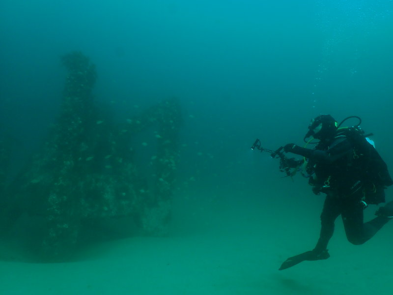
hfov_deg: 69.4
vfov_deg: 54.9
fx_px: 284
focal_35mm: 25
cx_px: 196
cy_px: 148
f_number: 2.8
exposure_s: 1/60
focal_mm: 4.5
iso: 200
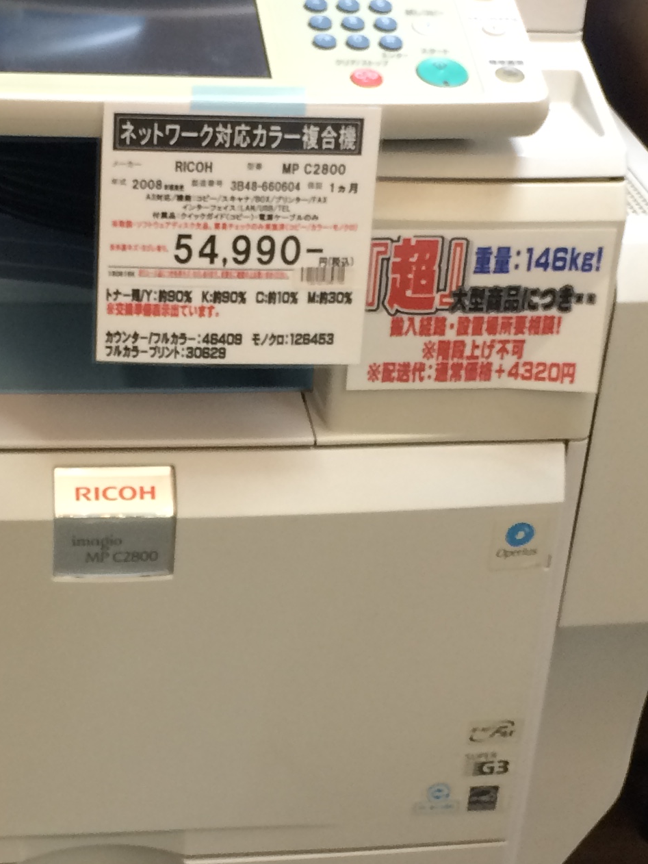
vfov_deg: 26.0
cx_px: 249
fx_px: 1871
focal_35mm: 75
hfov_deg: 19.6
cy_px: 460
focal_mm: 4.15
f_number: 2.2
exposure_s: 1/33
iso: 40
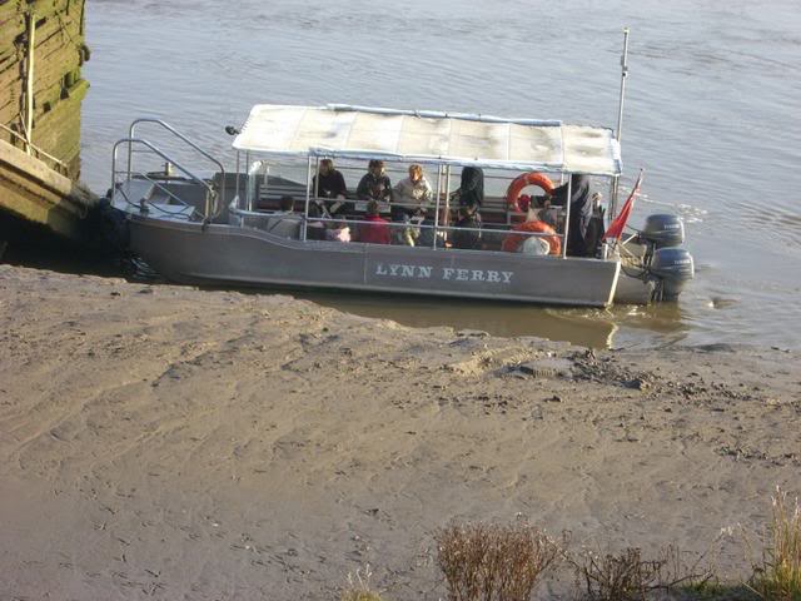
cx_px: 400
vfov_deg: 13.0
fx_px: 2638
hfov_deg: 17.3
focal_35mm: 114
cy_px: 300
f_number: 5.2
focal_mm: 18.6
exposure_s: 1/250
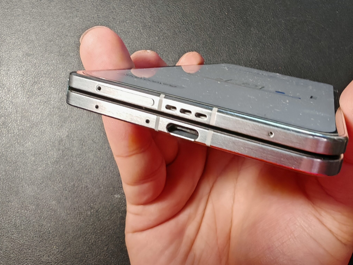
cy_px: 132
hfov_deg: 53.9
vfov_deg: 41.8
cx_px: 182
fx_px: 347
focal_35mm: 34
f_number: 2
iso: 64
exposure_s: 1/50
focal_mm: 1.82
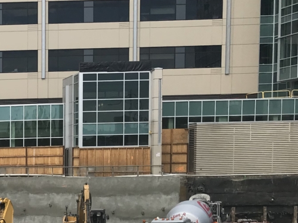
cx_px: -128
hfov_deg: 20.5
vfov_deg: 17.2
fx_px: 723
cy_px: 225
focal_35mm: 84
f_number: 1.8
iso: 20
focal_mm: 3.99
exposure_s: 1/2591
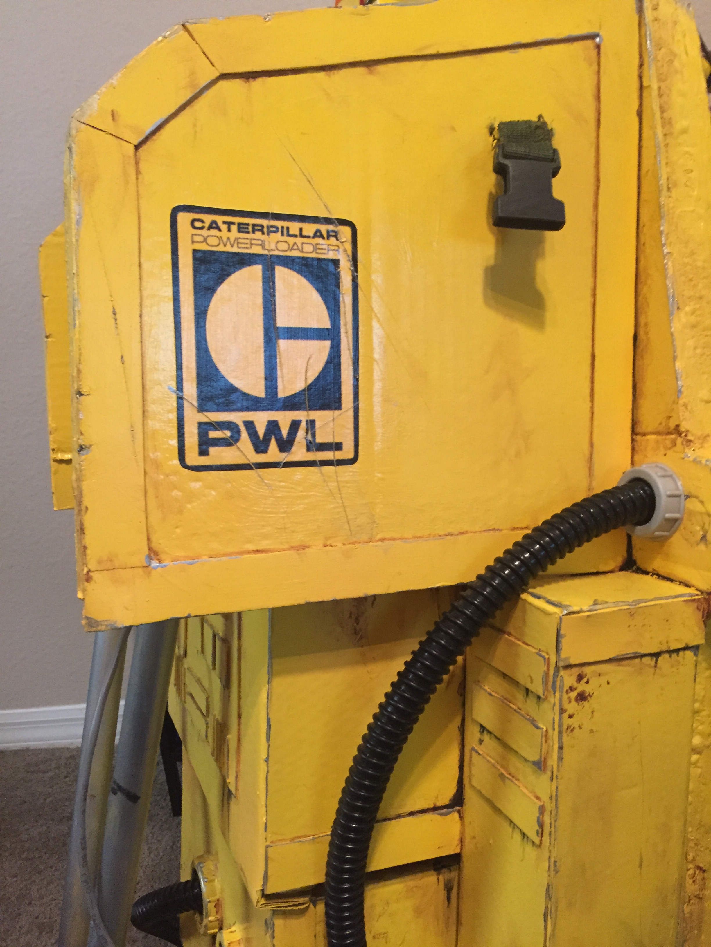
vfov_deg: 61.7
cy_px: 474
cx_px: 356
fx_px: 794
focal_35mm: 29
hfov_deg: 48.2
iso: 250
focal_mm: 4.15
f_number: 2.2
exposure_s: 1/17
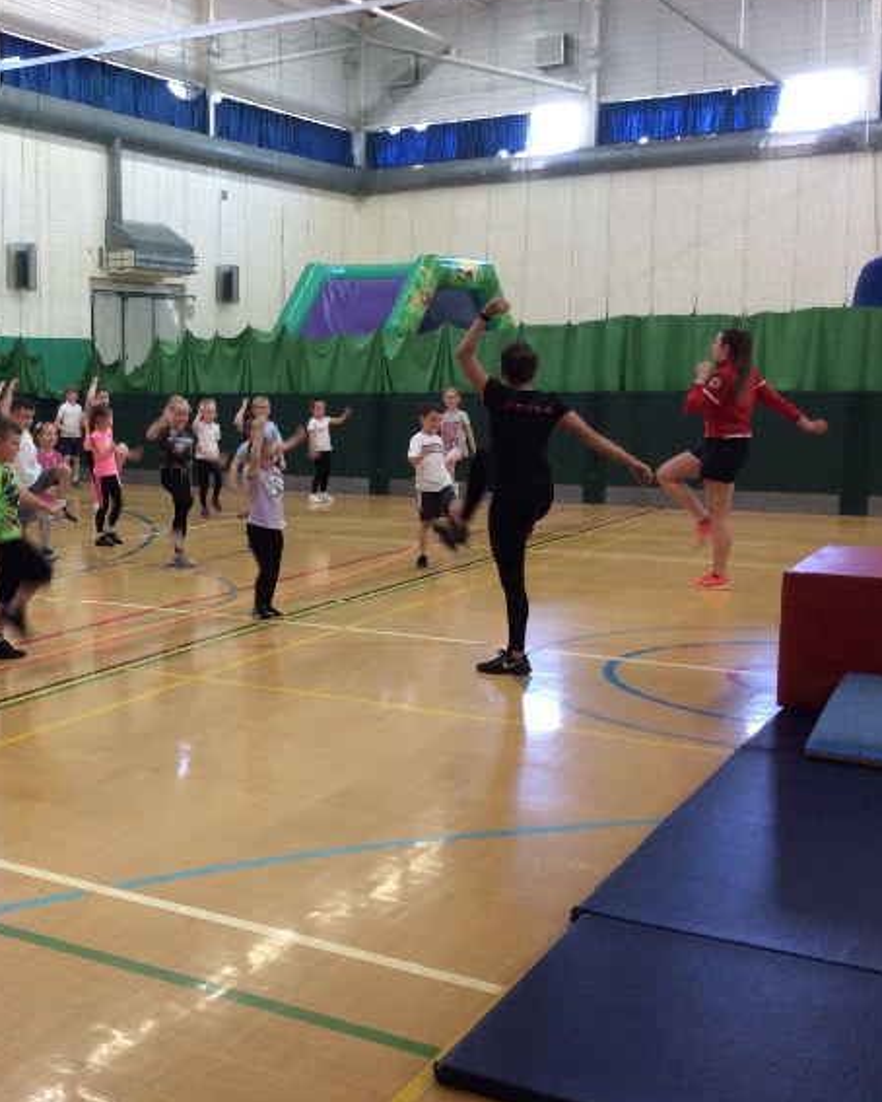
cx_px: 144
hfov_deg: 32.9
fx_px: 1435
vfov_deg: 42.0
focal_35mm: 44
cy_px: 568
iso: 50
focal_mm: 3.3
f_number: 2.4
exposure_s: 1/25
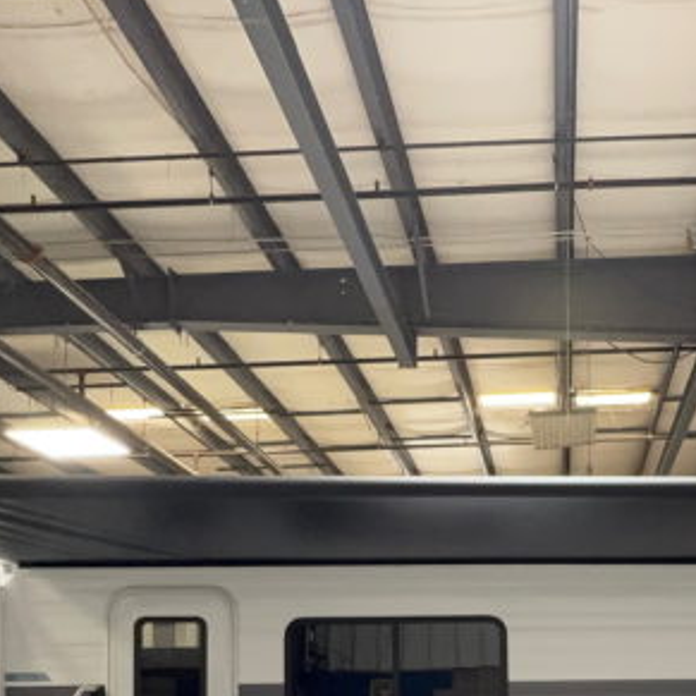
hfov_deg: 45.7
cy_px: 708
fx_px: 773
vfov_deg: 41.6
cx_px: 567
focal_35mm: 34
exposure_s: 1/60
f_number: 2.2
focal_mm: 2.22
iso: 320
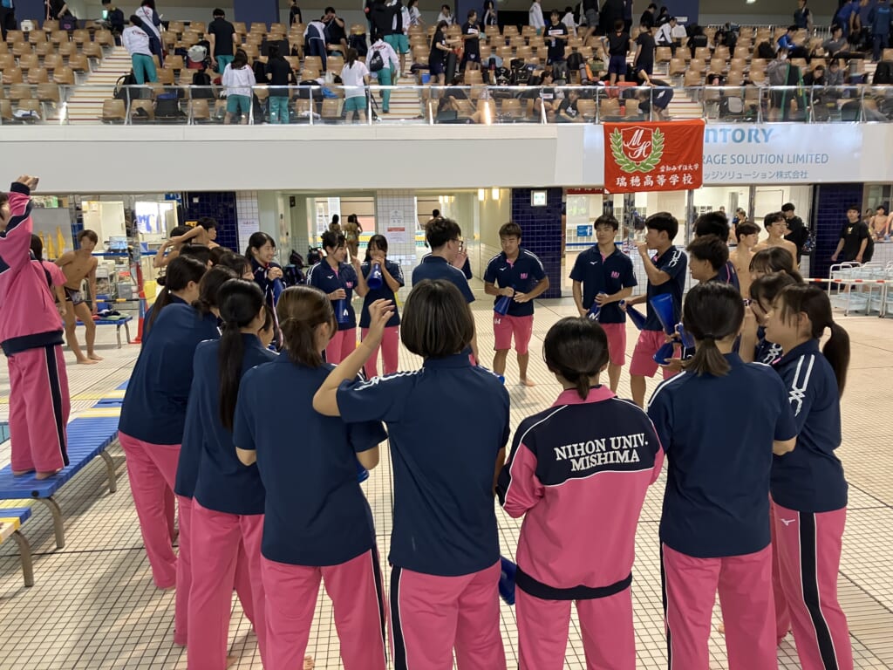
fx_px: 722
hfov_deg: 63.4
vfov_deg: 49.7
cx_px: 446
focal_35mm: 28
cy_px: 335
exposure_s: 1/60
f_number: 1.8
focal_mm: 3.99
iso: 125
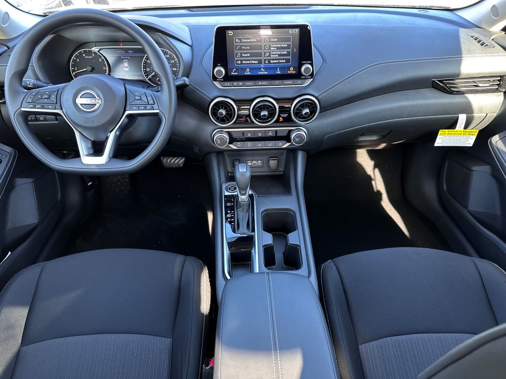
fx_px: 351
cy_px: 190
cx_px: 253
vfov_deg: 56.8
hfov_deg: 71.6
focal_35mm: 24
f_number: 1.78
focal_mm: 6.86
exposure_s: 1/109
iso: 250
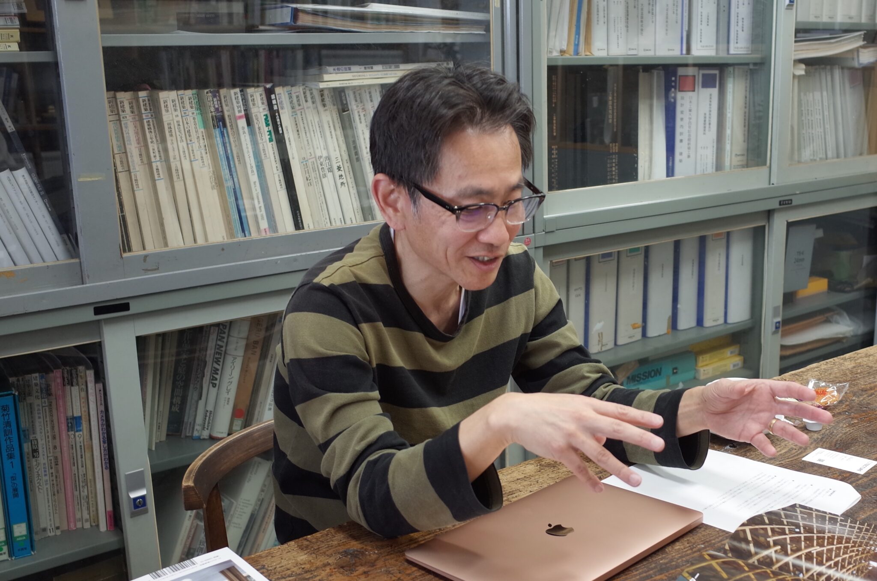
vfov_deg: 46.2
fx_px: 681
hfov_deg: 65.6
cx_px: 438
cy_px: 290
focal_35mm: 28
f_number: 2.8
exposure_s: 1/40
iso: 200
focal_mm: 18.3
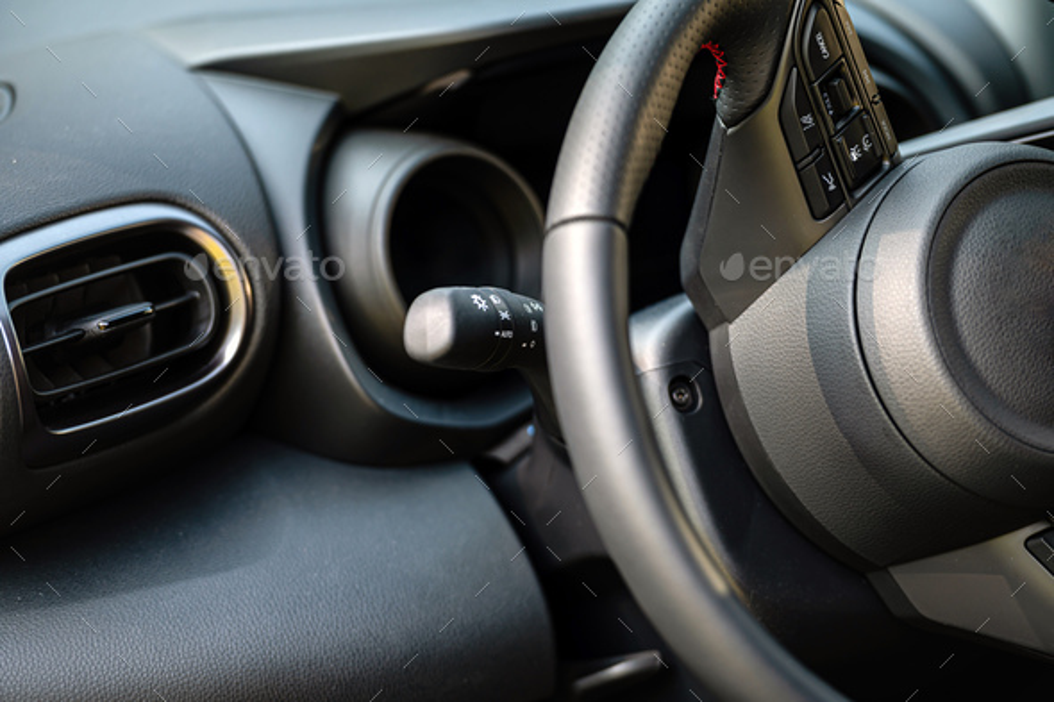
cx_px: 527
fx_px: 5707
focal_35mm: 195
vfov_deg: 7.0
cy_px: 351
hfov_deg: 10.6
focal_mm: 195
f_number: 3.5
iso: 200
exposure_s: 1/160
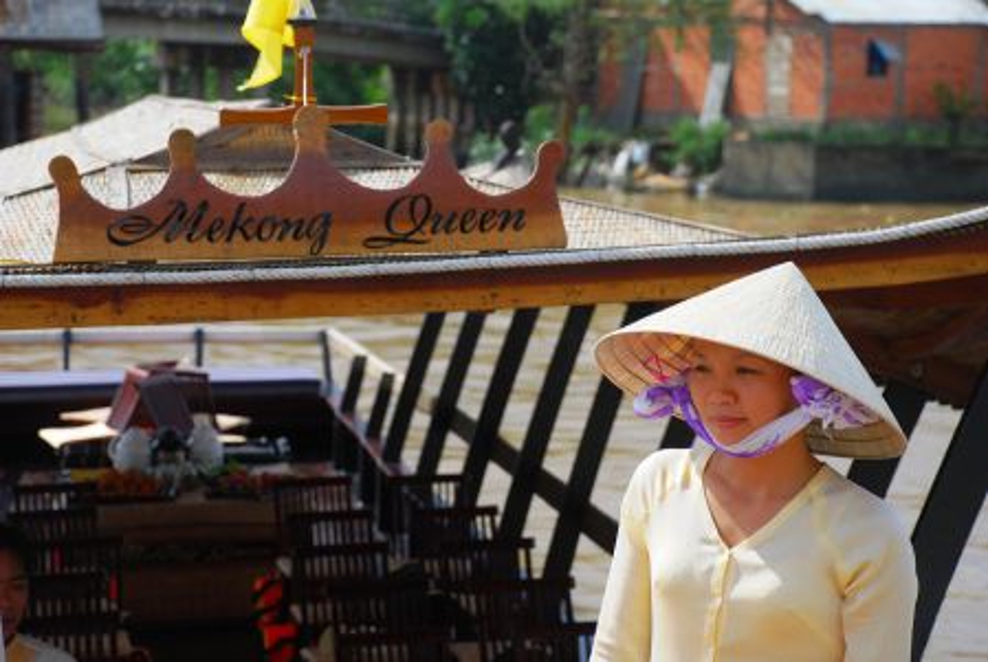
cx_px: 494
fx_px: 3093
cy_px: 331
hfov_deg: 18.2
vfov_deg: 12.2
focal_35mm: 112
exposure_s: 1/400
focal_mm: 75
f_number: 5.6
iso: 100
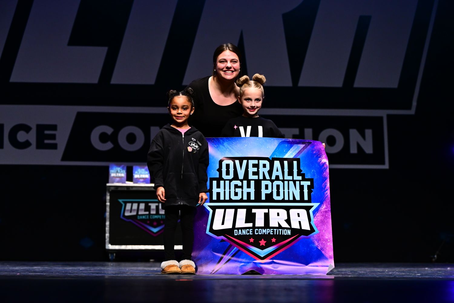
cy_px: 152
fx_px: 996
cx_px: 227
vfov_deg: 17.3
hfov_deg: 25.7
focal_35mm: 79
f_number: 4
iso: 2500
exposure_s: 1/800
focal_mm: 79
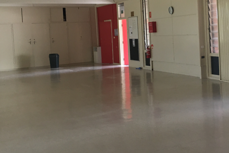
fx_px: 350
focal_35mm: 55
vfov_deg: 24.5
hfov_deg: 35.1
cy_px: 47
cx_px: 182
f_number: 2.2
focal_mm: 4.15
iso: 125
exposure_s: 1/33
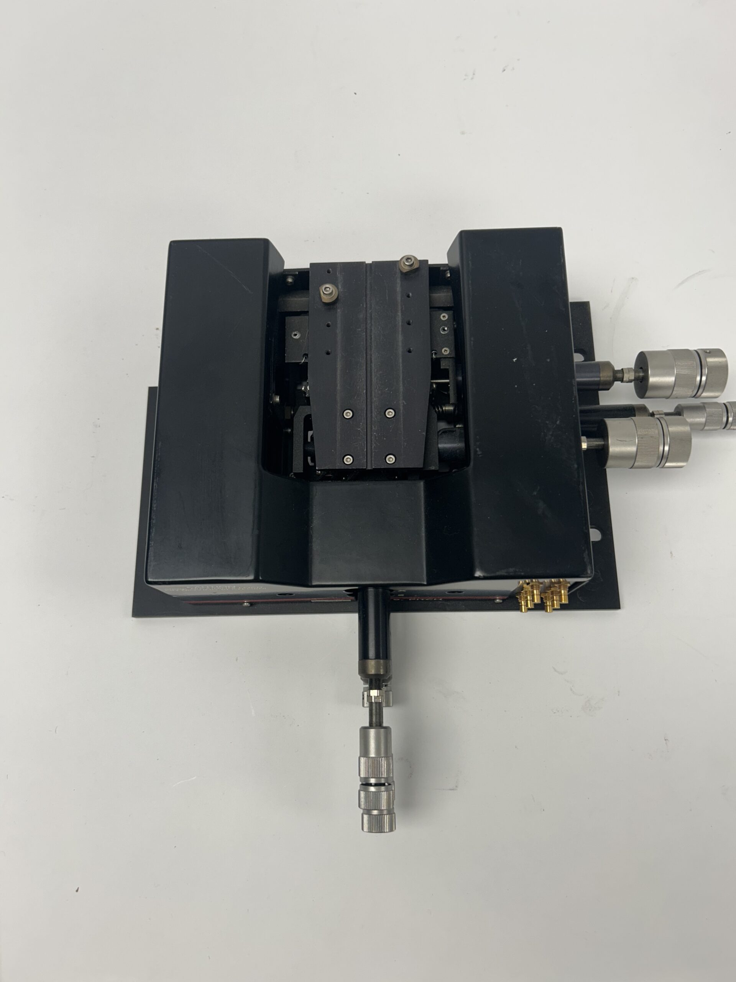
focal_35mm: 26
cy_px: 491
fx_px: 737
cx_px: 368
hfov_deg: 53.1
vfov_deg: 67.3
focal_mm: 5.7
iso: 40
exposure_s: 1/157
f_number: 1.5
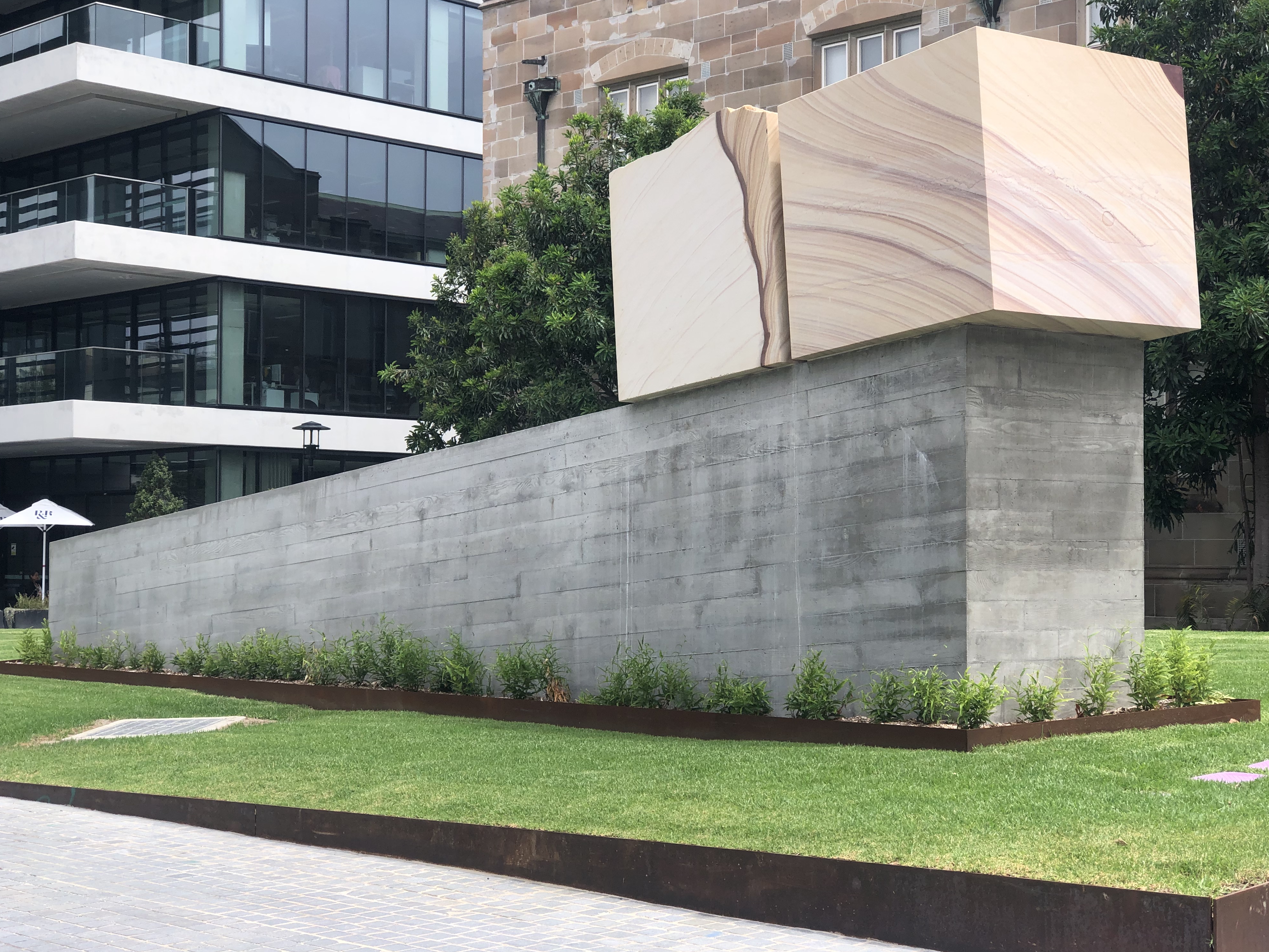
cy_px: 478
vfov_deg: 25.2
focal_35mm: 58
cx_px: 628
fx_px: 2126
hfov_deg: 33.2
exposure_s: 1/615
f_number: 2.8
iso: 20
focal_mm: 6.6
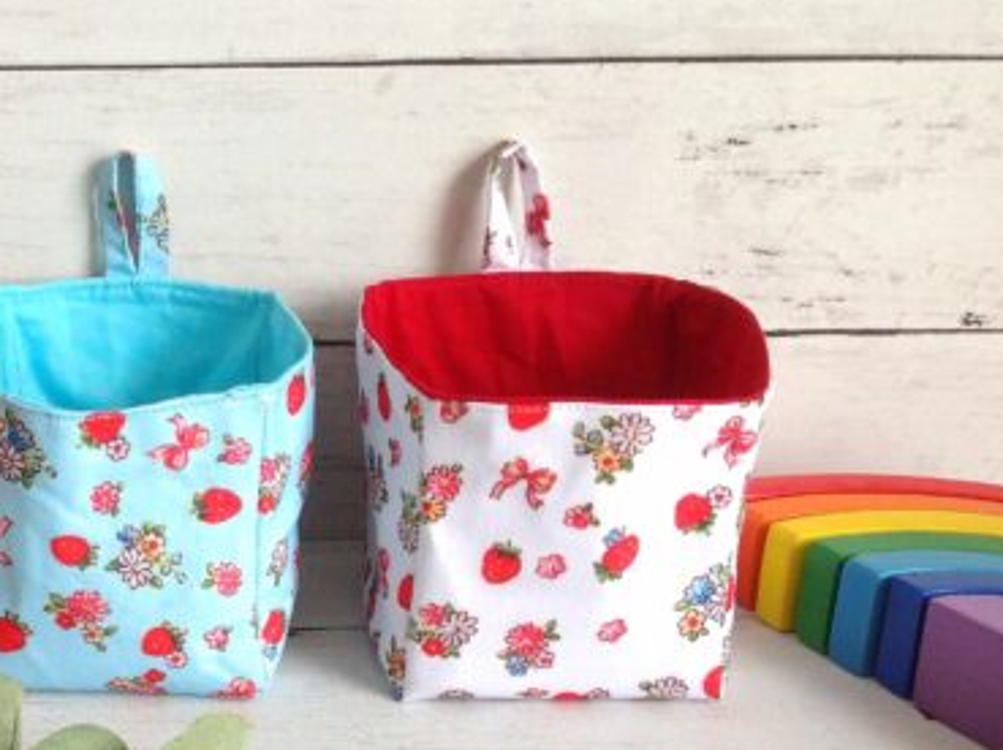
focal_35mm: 64
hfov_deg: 29.4
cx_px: 156
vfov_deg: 22.7
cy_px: 557
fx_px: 1853
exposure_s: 1/120
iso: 80
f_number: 2.4
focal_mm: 4.28
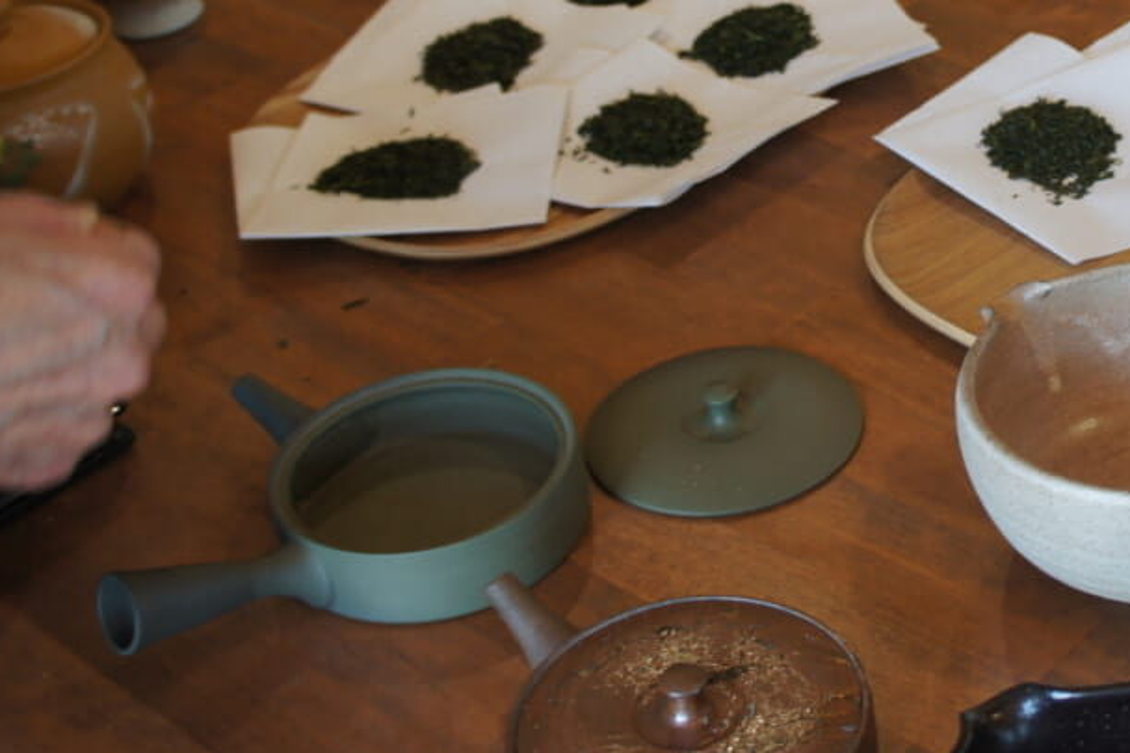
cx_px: 1024
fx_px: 2228
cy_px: 157
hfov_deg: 27.4
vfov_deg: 19.0
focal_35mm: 71
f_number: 4
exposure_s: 1/40
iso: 200
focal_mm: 18
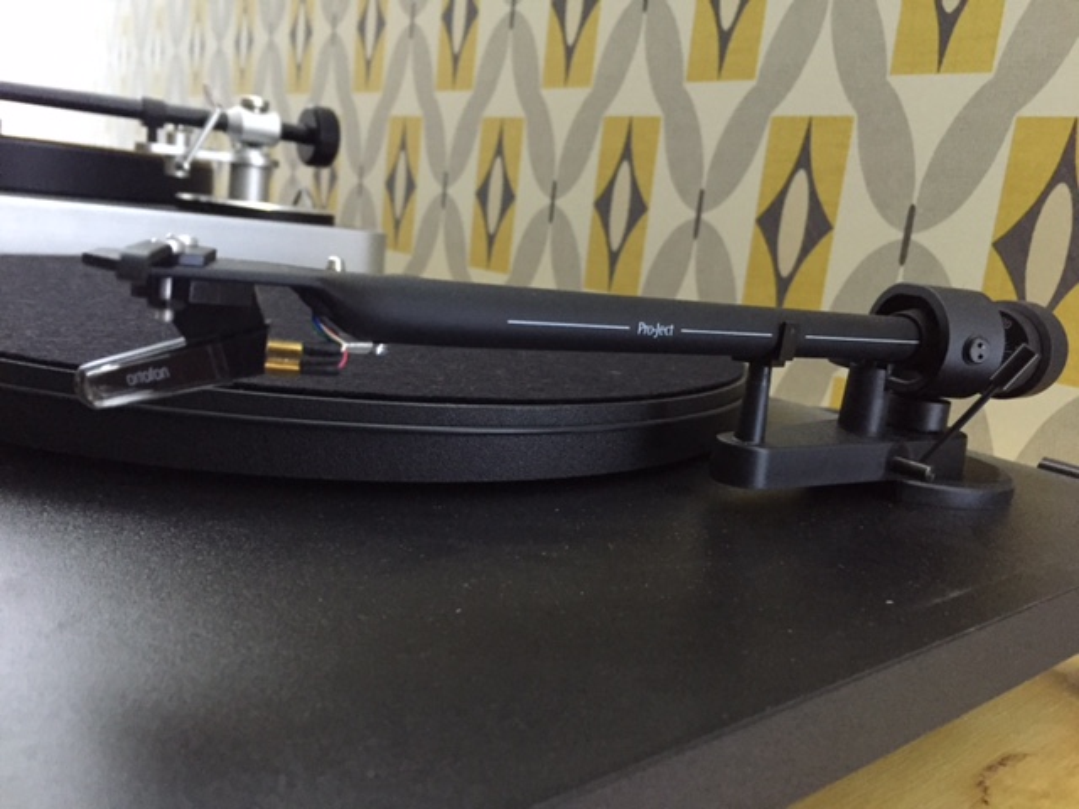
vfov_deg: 48.2
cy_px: 404
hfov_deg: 61.7
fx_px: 904
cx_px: 540
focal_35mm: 29
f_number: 2.2
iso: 320
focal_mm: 4.15
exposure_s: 1/17
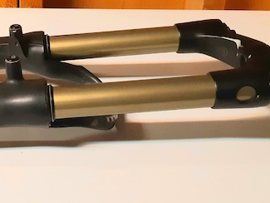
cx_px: 42
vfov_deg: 22.8
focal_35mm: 64
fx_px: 499
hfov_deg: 29.3
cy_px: 59
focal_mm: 3.93
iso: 250
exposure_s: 1/24
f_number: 1.7
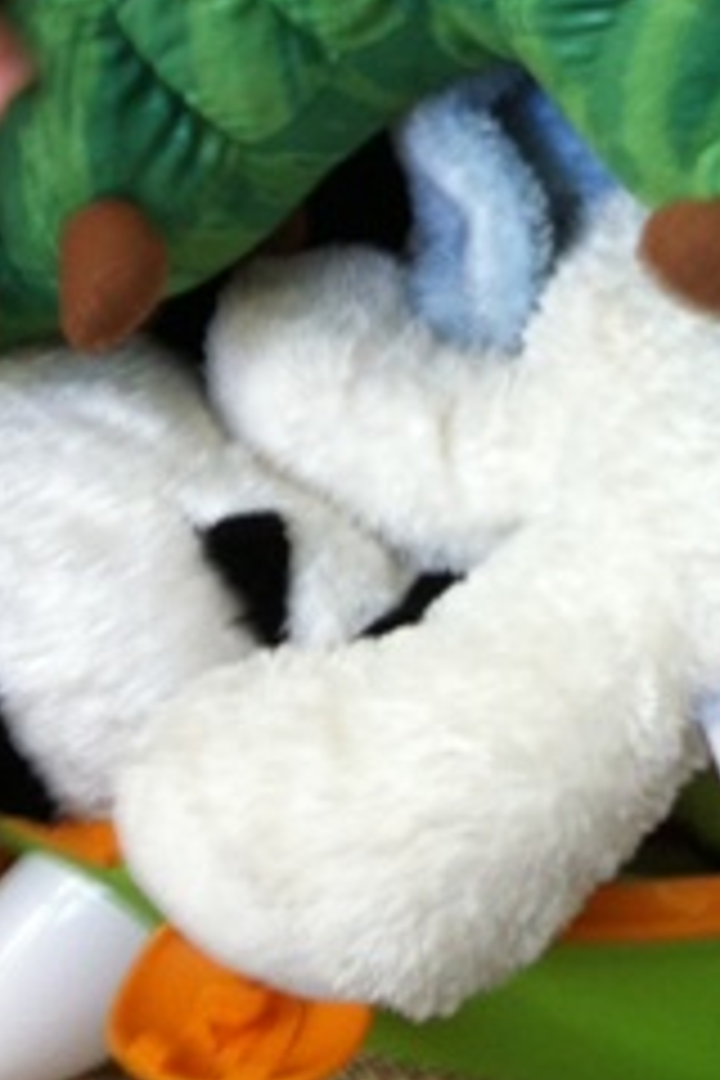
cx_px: 702
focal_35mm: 97
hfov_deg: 13.9
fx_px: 2910
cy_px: -212
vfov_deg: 19.8
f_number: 2.8
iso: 80
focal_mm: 3.85
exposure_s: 1/20
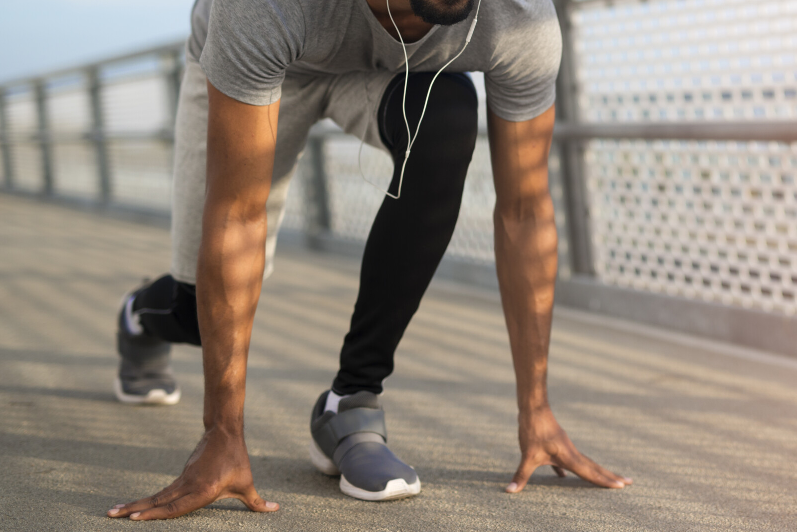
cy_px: 114
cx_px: 613
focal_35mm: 80
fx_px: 1772
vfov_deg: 17.0
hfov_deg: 25.0
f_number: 2
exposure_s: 1/3200
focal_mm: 50
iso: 200
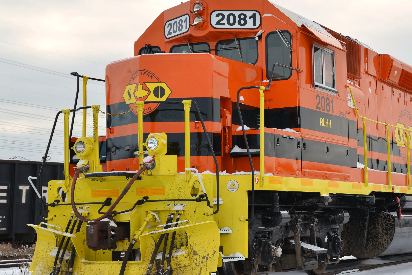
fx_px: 950
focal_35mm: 83
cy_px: 155
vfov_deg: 16.4
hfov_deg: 24.1
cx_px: 323
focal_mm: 48
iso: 110
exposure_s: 1/250
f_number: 8
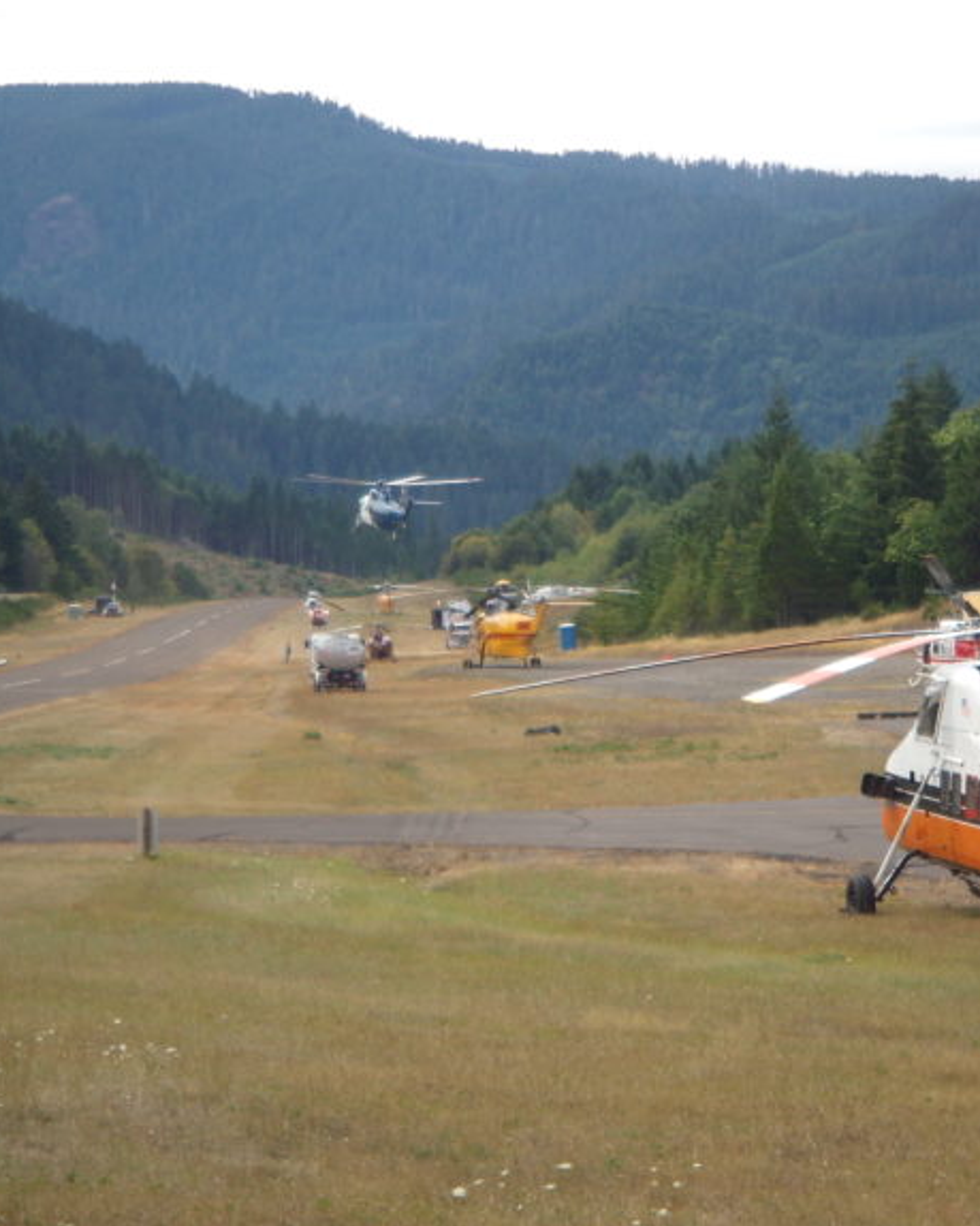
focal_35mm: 149
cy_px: 613
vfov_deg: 12.9
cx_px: 570
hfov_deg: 10.4
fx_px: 5403
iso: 64
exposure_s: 1/278
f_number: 4.3
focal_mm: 19.2
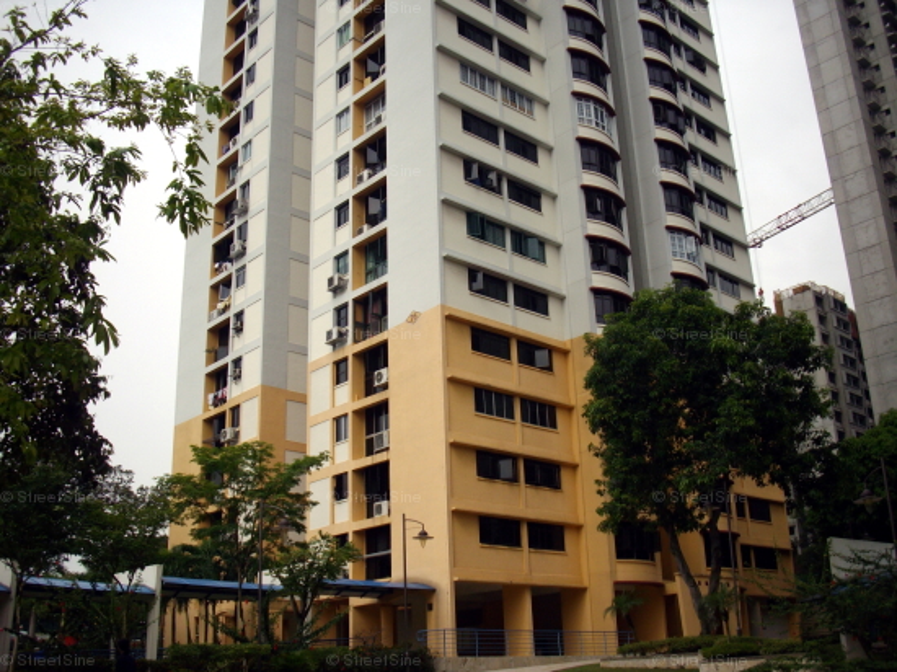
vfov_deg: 38.6
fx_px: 958
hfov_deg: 50.2
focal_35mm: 37
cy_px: 336
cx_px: 448
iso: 80
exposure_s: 1/320
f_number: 5.6
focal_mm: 6.2
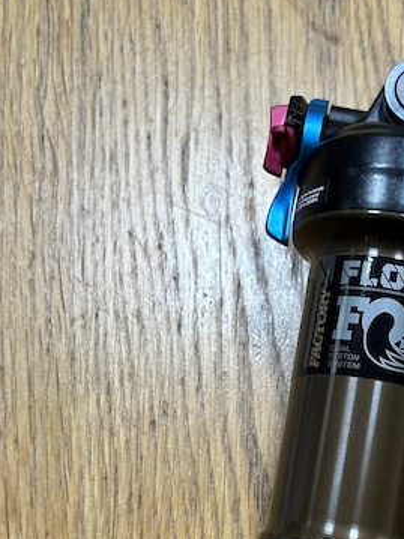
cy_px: 485
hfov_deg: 24.4
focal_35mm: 58
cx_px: 377
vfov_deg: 31.7
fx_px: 903
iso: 64
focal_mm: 5.7
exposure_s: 1/120
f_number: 1.5
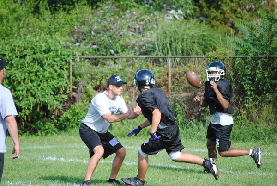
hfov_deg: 6.9
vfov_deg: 4.6
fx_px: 2312
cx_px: 138
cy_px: 93
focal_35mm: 300
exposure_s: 1/2500
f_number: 5.6
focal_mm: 200
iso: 1250
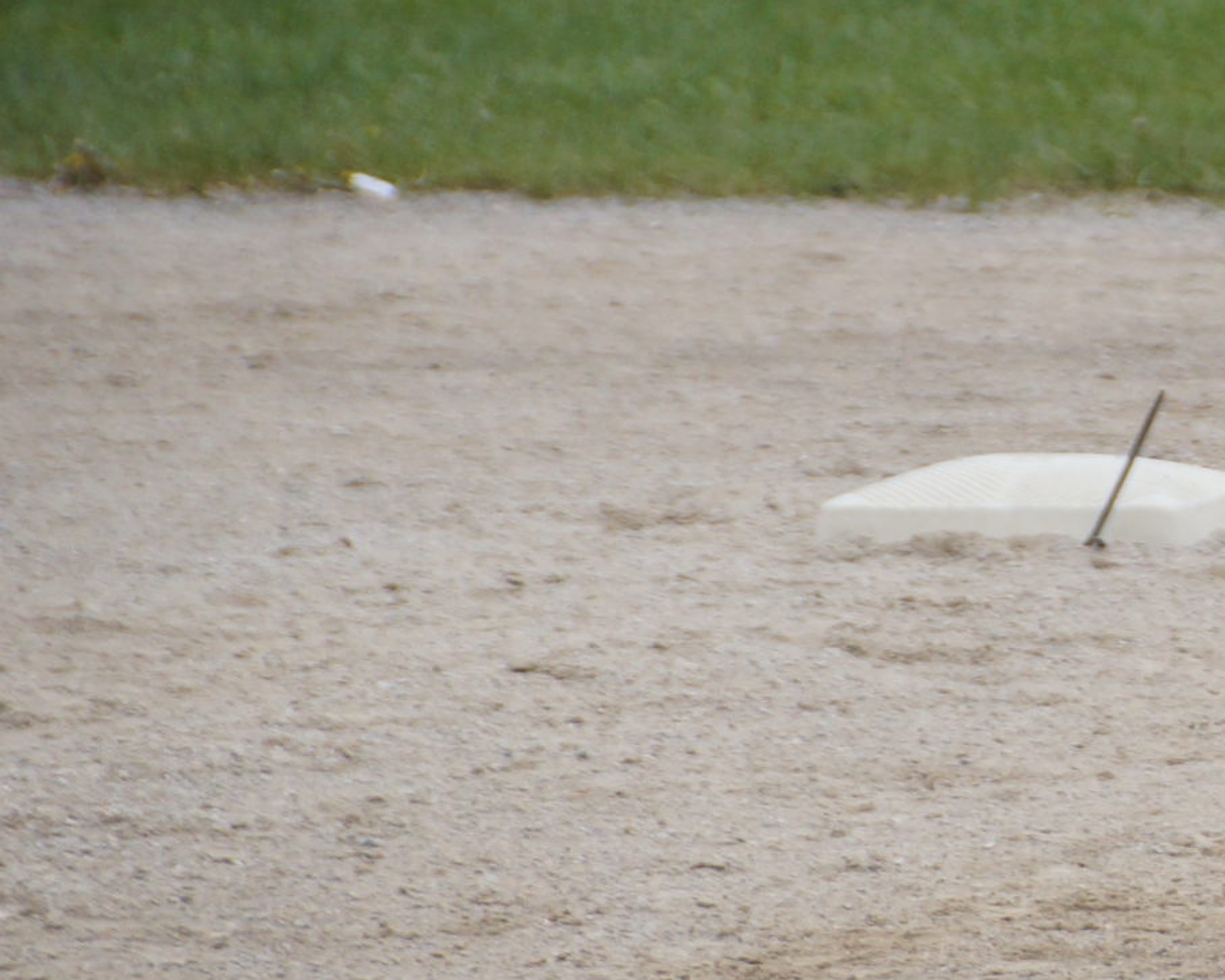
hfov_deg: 3.0
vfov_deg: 2.4
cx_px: 1686
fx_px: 23027
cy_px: 338
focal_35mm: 635
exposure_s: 1/2000
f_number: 6.3
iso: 640
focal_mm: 160
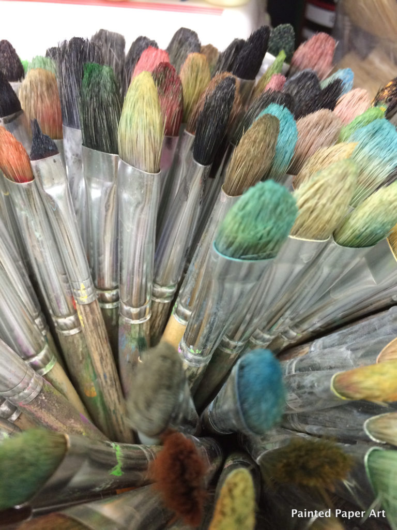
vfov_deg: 61.7
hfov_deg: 48.2
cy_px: 265
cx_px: 198
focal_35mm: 29
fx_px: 443
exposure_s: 1/30
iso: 125
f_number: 2.2
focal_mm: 4.15
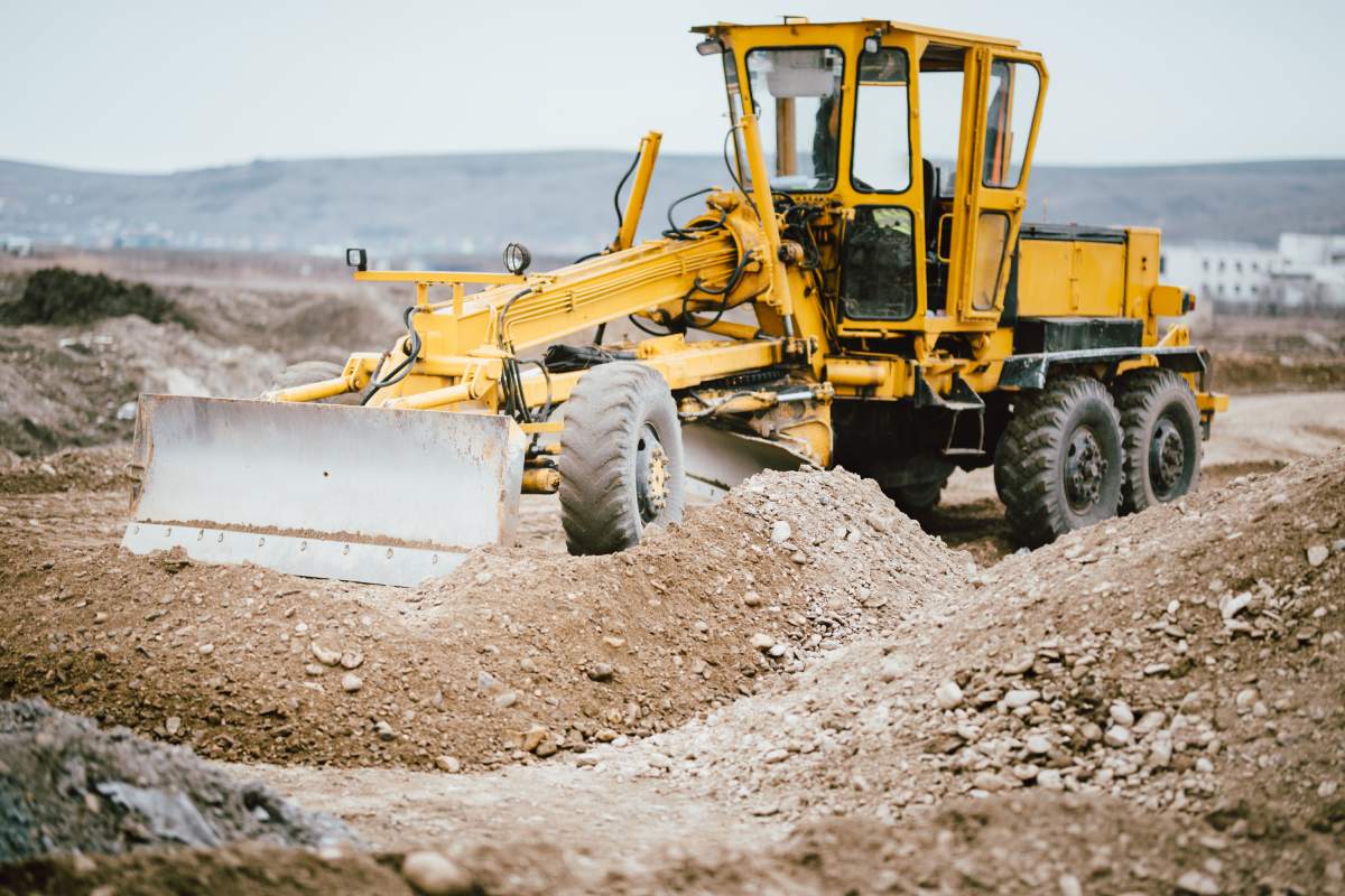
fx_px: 3175
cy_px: 448
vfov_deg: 16.1
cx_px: 672
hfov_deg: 23.9
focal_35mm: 85
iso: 200
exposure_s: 1/3200
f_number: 1.4
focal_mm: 85
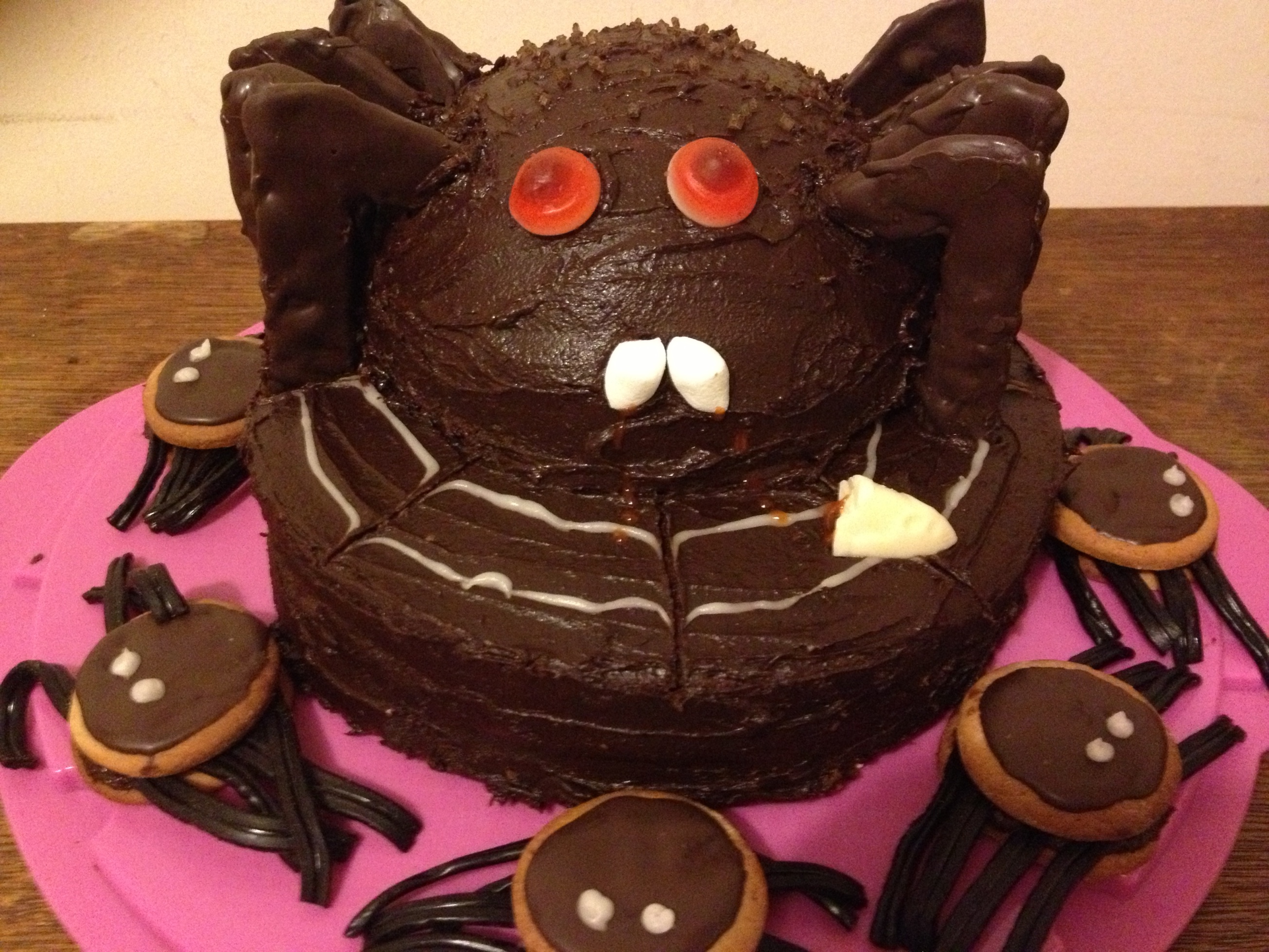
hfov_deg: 52.6
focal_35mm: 35
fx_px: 1283
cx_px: 634
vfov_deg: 40.7
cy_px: 476
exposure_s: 1/15
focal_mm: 4.28
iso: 800
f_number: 2.4
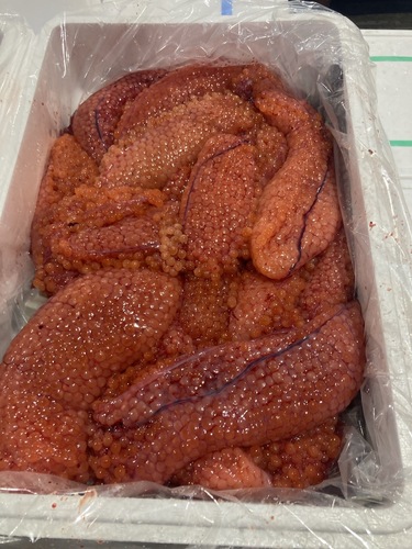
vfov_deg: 63.4
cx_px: 206
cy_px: 274
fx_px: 444
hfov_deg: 49.7
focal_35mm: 28
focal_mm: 3.99
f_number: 1.8
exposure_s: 1/50
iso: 100
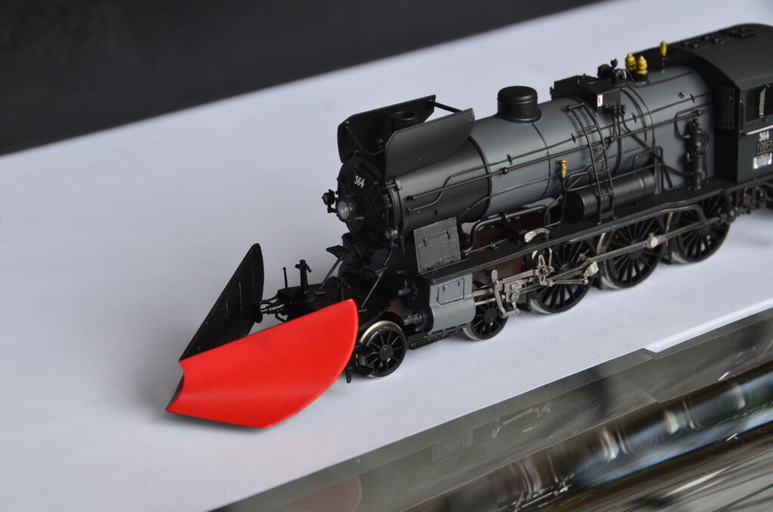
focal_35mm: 105
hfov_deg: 19.5
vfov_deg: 13.0
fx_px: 2250
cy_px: 256
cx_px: 386
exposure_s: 1/100
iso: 800
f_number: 9
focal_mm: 70
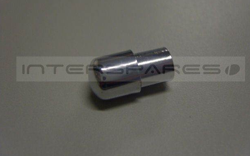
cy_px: 69
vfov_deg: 32.8
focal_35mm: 39
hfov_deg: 50.4
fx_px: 266
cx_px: 131
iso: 97
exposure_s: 1/30
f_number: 2.8
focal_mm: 7.4
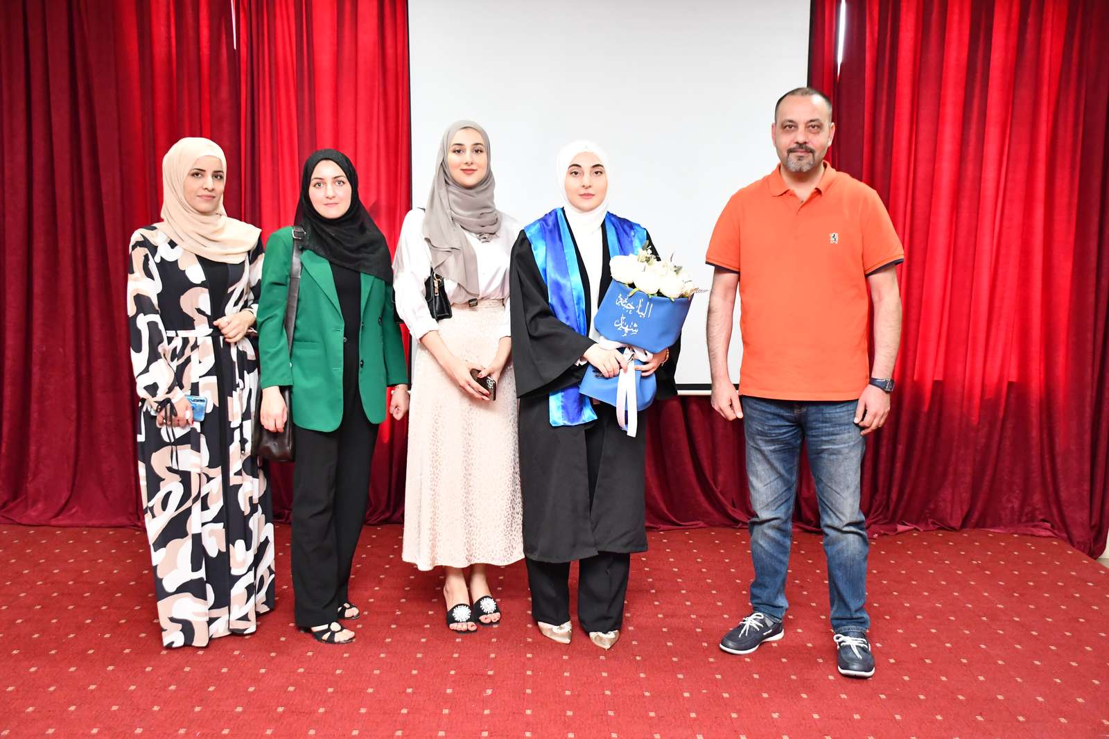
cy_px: 370
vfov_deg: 38.9
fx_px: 1047
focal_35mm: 34
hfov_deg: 55.8
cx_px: 554
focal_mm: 23
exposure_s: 1/80
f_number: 3.8
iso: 3200
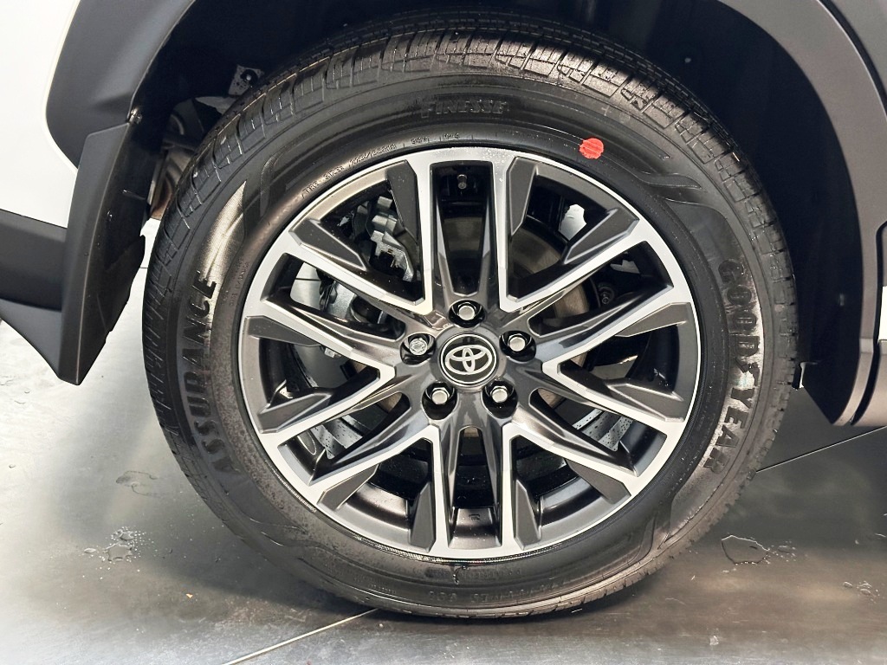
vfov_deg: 30.3
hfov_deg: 39.7
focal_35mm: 48
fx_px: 1230
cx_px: 444
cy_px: 332
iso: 640
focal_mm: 6.86
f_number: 1.78
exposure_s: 1/30
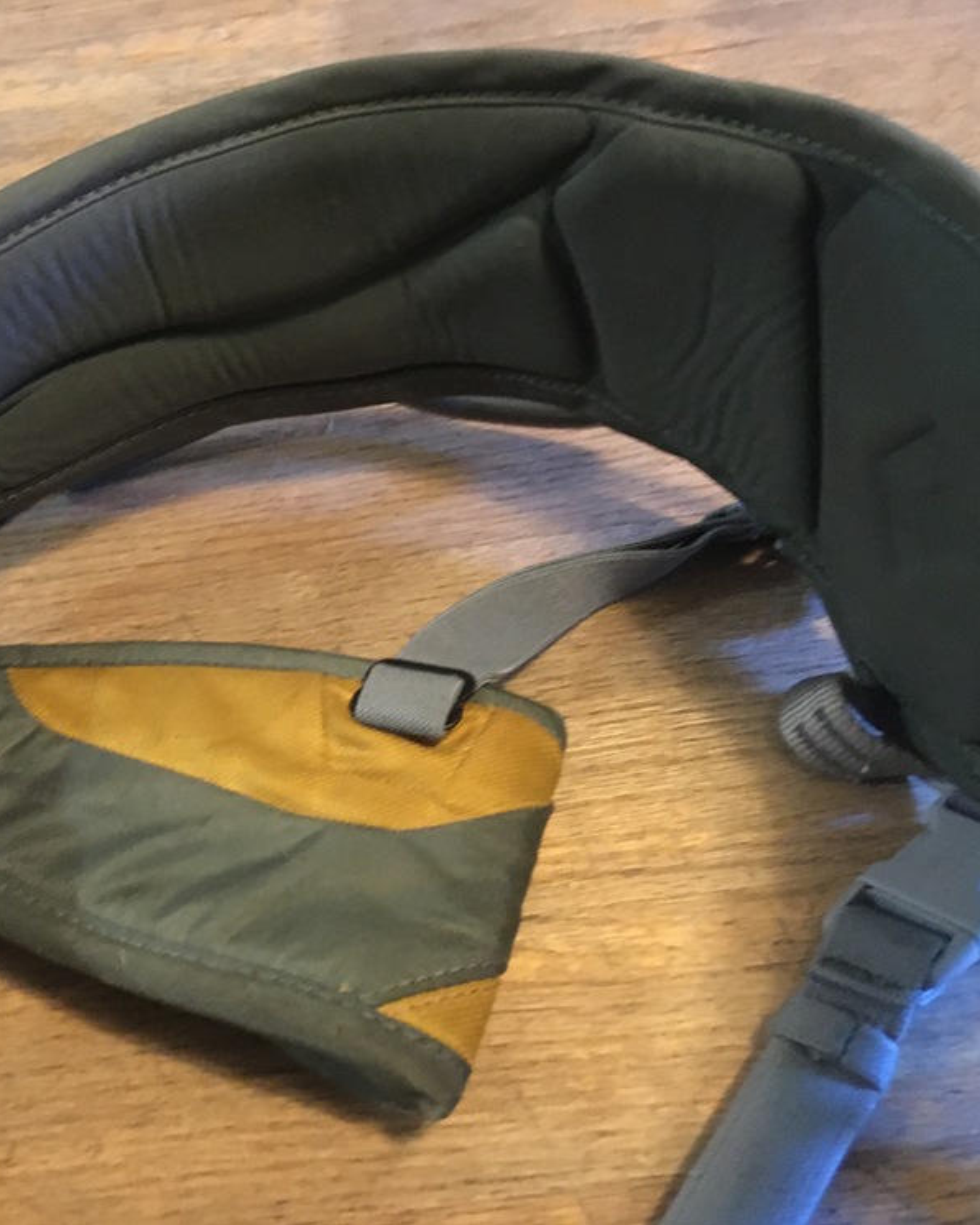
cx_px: 329
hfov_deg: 38.7
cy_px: 613
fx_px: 1378
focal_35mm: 38
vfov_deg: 47.9
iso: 500
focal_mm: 4.15
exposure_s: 1/15
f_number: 2.2
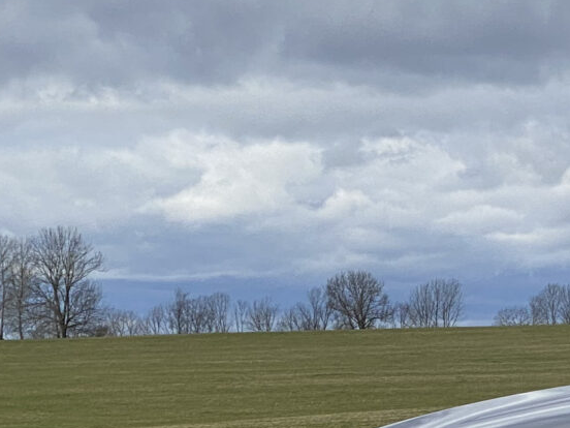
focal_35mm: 193
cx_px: 1037
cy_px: 565
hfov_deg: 9.7
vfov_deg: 7.6
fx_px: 3178
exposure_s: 1/1370
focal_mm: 6
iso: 20
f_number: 2
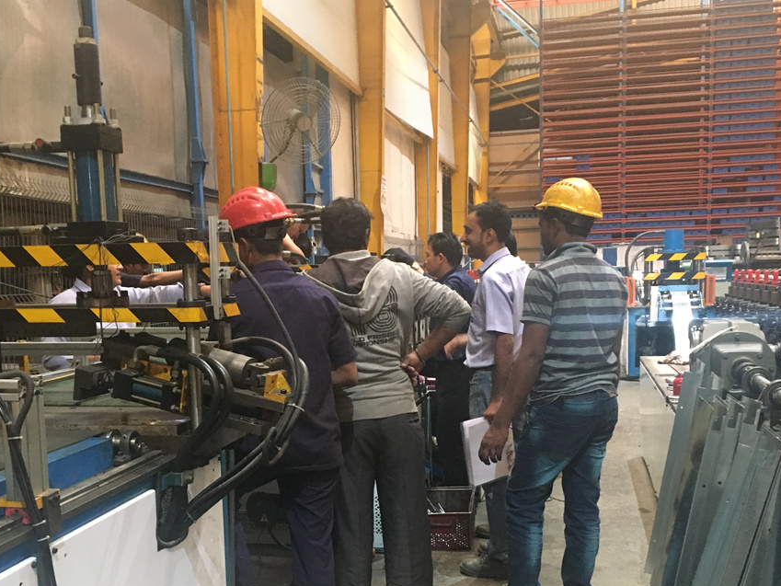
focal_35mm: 41
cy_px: 385
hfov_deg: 45.7
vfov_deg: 34.9
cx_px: 365
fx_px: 925
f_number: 2.2
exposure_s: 1/17
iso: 200
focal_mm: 4.15
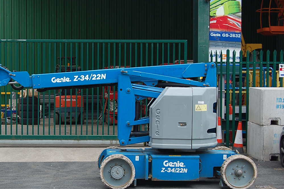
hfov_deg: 23.5
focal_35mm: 86
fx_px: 678
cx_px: 82
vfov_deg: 15.9
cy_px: 110
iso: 200
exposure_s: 1/160
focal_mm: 38
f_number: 6.3
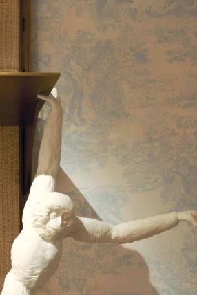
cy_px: 242
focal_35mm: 77
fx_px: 632
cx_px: -43
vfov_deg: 25.8
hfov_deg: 16.9
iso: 100
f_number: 16
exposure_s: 1/3
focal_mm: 29
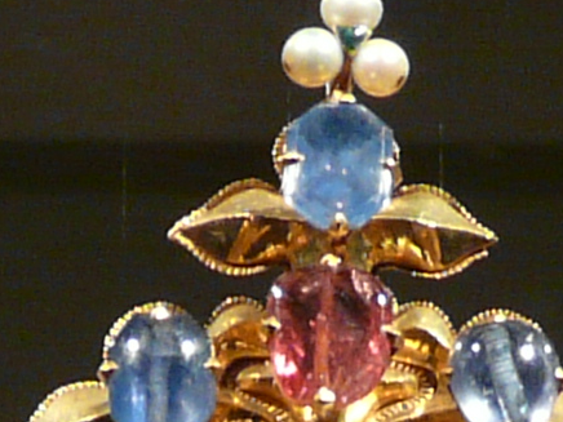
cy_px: 912
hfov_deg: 7.4
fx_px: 4359
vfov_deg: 5.4
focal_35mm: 268
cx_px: 282
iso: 200
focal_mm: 5.9
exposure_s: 1/15
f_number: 2.8
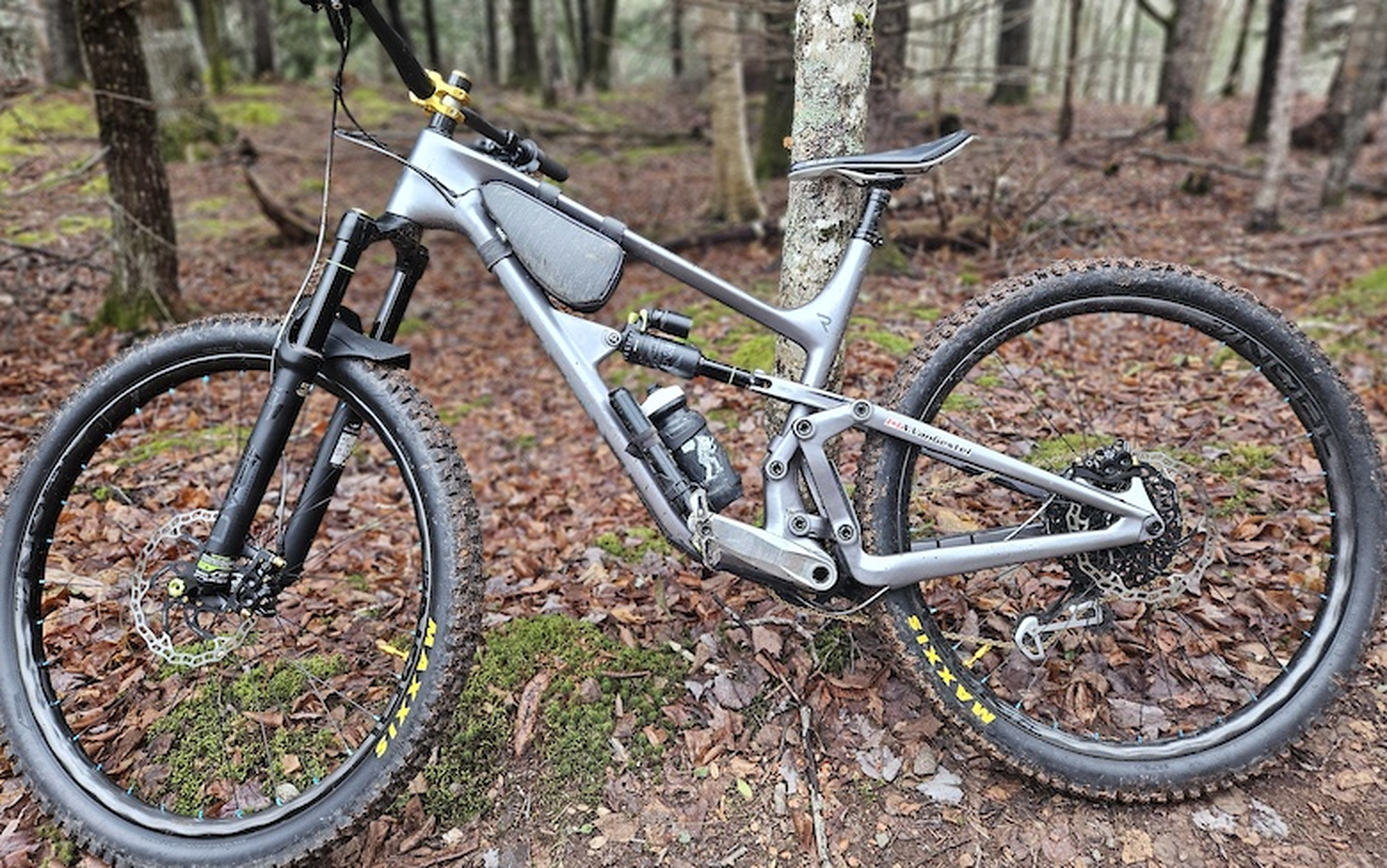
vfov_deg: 49.2
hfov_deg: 72.5
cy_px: 377
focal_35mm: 25
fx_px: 945
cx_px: 686
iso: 160
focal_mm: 5.4
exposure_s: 1/120
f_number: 1.8
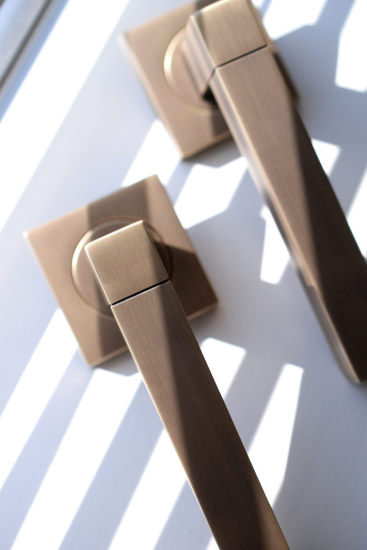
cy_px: 275
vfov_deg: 33.4
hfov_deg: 22.6
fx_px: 917
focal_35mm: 60
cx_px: 184
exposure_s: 1/4000
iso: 2000
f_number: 5
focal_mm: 40
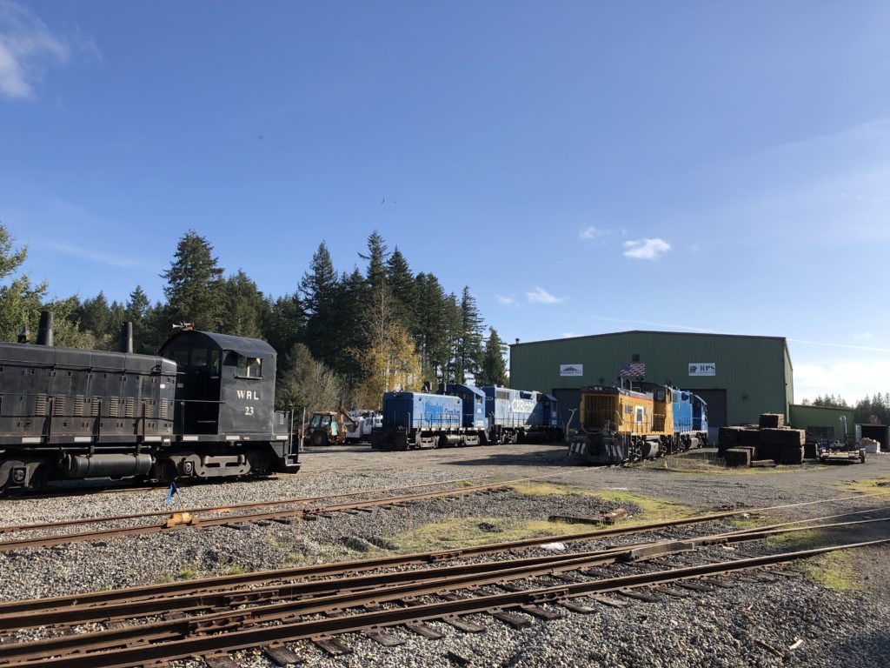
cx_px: 445
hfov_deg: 63.4
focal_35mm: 28
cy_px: 334
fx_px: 720
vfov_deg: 49.7
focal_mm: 4
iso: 20
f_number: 1.8
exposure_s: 1/1919
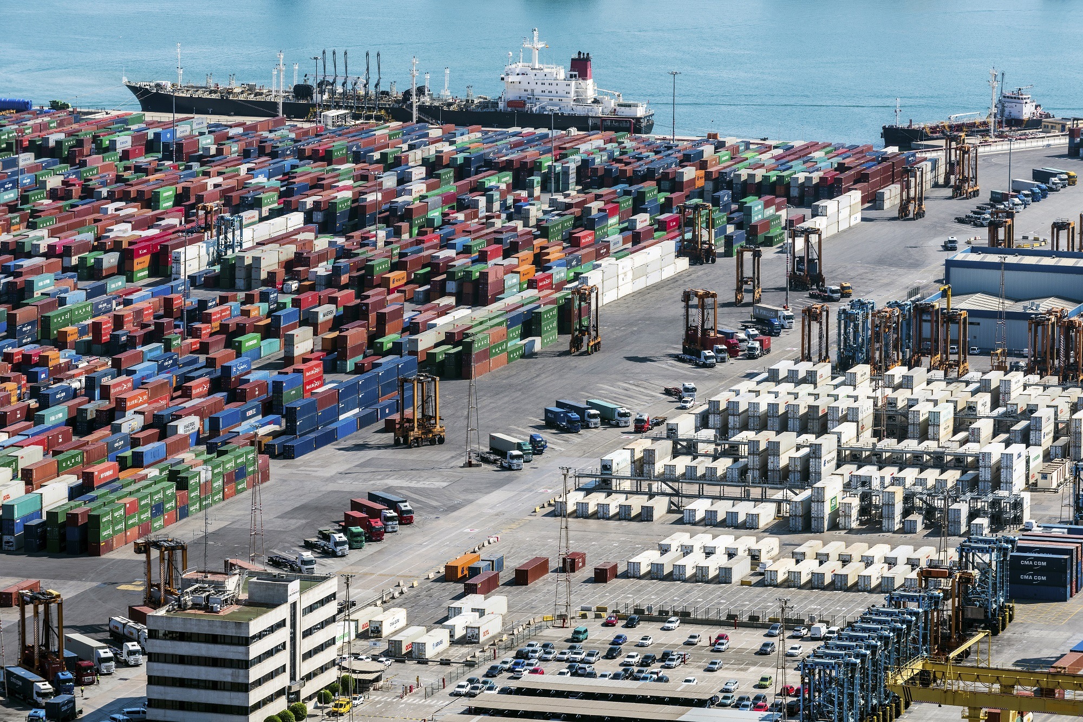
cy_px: 361
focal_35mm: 175
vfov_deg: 7.8
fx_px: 5265
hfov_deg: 11.7
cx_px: 542
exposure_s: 1/250
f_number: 11
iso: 100
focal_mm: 175
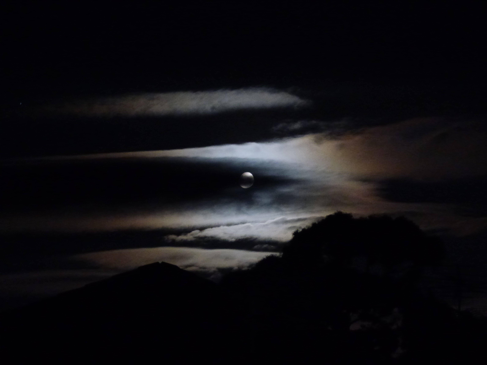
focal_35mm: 132
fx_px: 1857
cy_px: 182
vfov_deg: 11.2
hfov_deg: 14.9
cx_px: 244
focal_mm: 23.64
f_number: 5.2
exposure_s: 1/2
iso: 1600
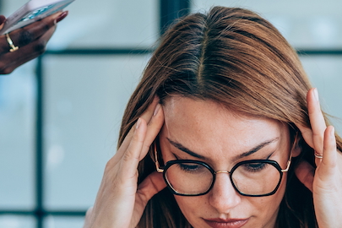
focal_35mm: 163
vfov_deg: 8.4
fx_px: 1548
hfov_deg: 12.6
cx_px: 222
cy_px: 237
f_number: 2.5
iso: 400
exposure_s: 1/250
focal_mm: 55
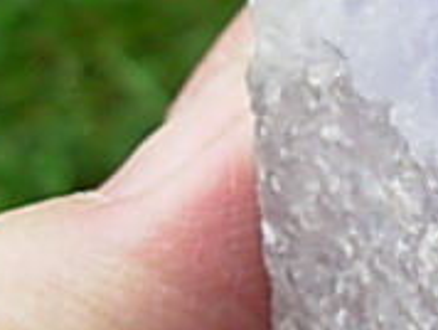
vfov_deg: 6.8
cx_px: 753
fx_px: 2762
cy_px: 17
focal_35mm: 218
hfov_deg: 8.7
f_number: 2.9
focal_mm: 6.3
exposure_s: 1/362
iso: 50
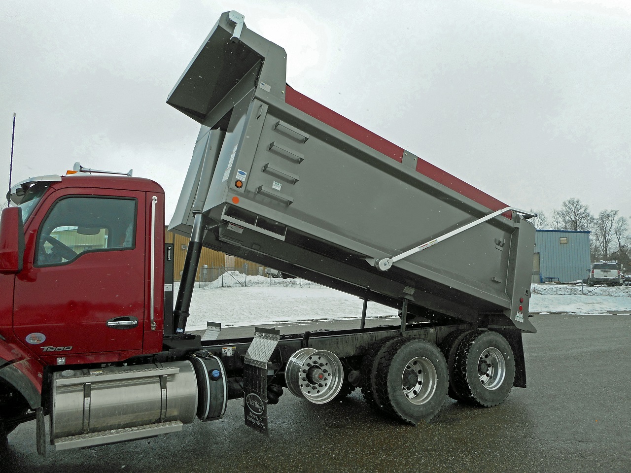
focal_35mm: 25
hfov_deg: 69.4
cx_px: 316
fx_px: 456
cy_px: 236
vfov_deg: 54.9
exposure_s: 1/500
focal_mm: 4.5
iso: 80
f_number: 3.7
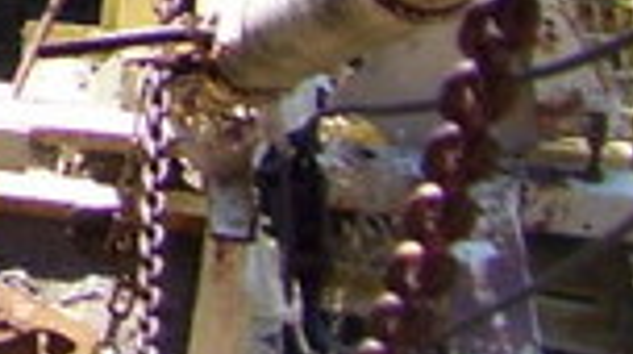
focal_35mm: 226
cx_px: -1024
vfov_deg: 5.2
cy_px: -550
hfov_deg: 8.5
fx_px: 3788
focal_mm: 6
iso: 80
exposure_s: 1/500
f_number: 2.7
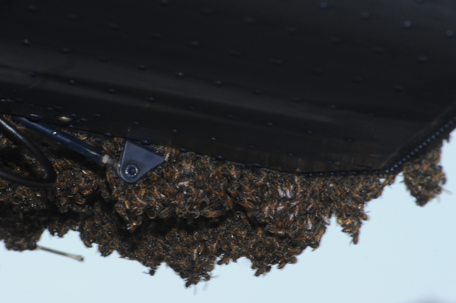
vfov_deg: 2.2
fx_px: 7836
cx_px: 164
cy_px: 224
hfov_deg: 3.3
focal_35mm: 619
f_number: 22
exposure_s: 1/250
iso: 800
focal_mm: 300
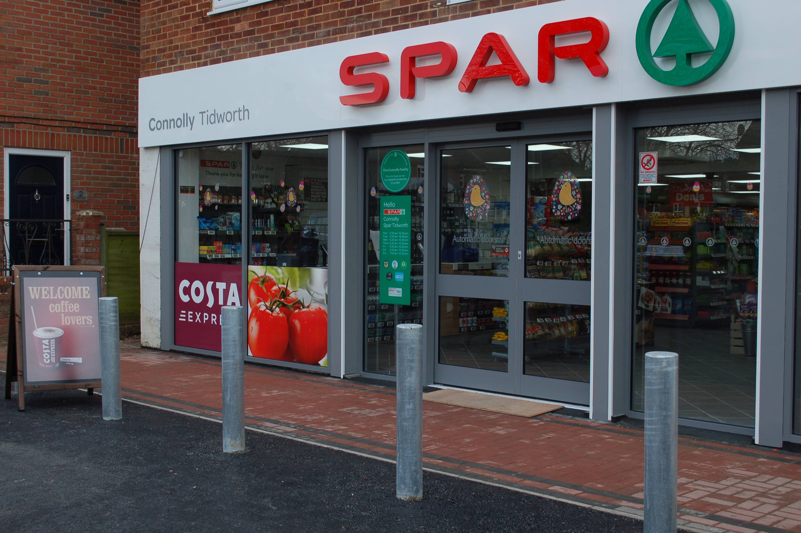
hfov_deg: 43.6
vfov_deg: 29.8
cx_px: 400
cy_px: 266
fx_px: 1000
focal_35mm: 45
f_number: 9
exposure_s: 1/100
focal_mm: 30
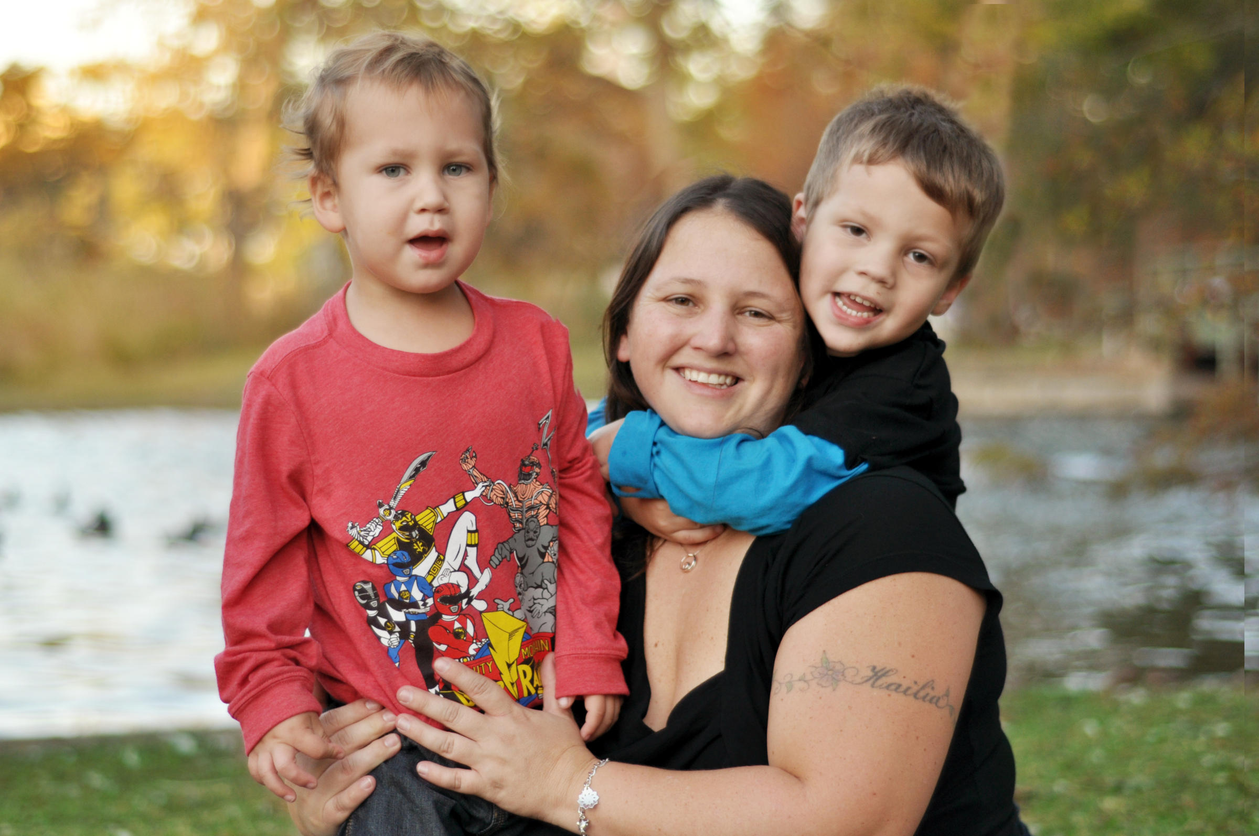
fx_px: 2620
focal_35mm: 75
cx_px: 630
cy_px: 418
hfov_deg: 27.0
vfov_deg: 18.1
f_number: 1.8
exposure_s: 1/640
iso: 200
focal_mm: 50
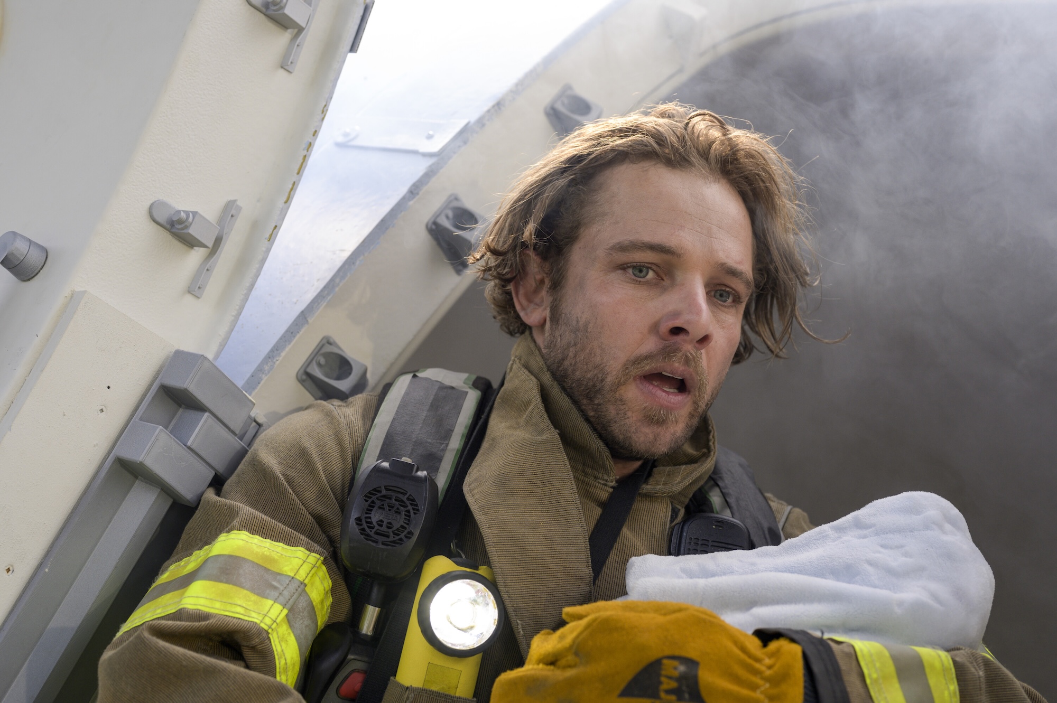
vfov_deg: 27.0
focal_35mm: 50
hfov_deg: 39.6
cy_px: 352
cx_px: 528
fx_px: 1467
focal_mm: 50
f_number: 4.5
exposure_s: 1/1600
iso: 800
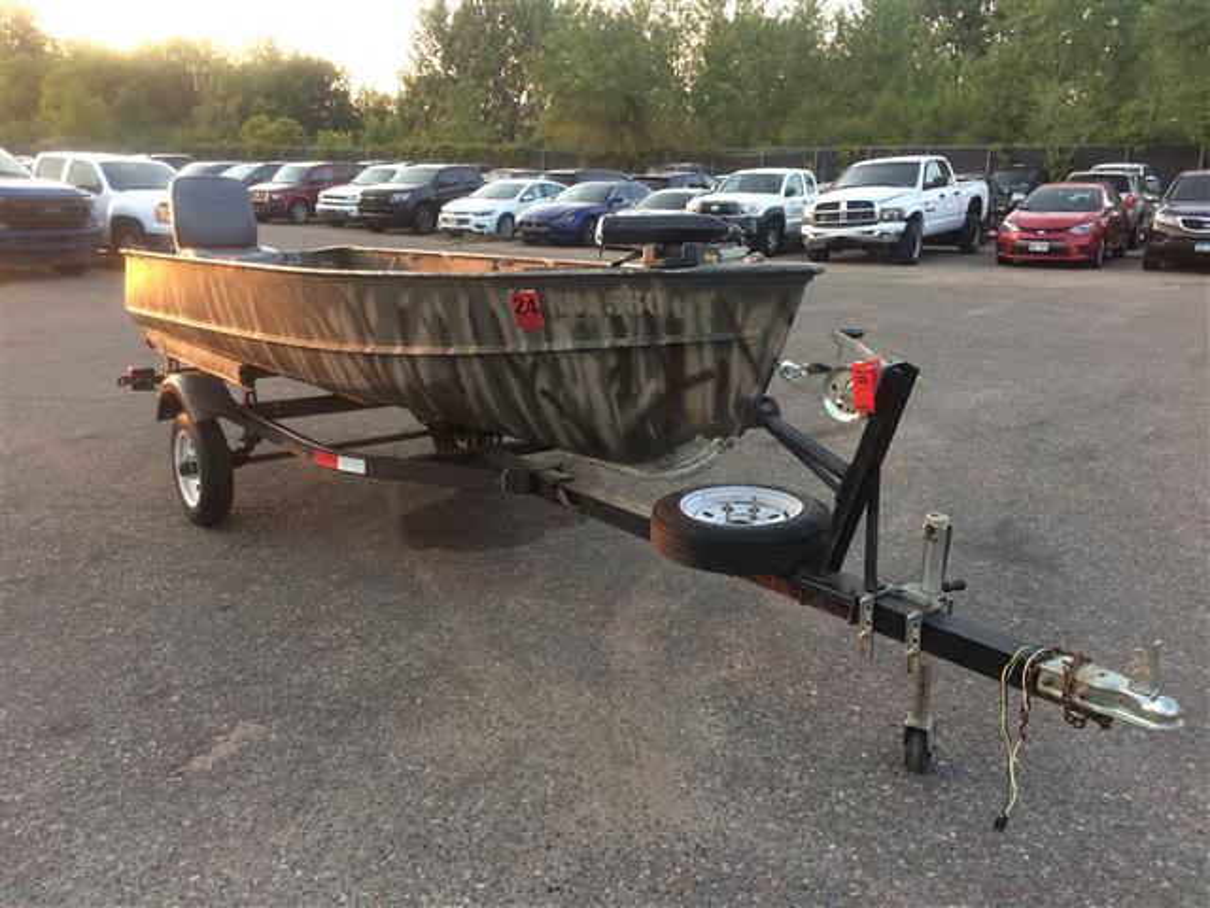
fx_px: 1014
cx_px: 605
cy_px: 454
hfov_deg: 61.7
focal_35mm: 29
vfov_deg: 48.2
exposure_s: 1/120
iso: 64
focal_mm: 4.15
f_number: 2.2
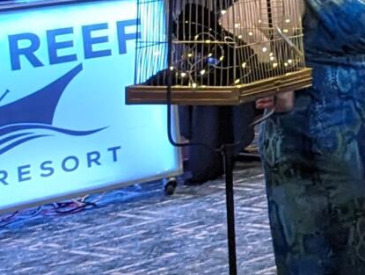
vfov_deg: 9.9
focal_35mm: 148
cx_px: 1042
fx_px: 1564
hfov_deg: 10.3
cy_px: -82
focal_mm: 6.81
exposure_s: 1/120
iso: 1086
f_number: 1.85
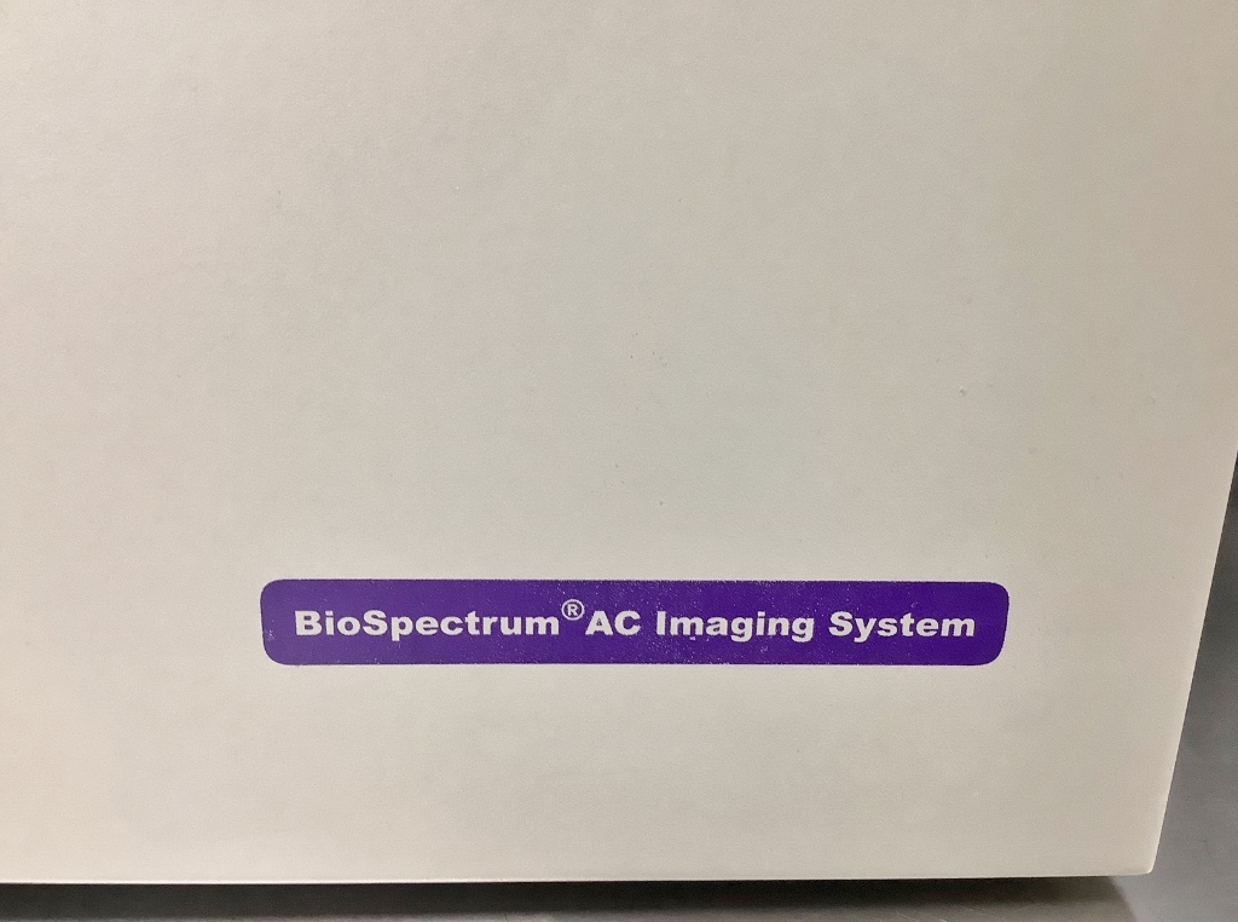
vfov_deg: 45.2
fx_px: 1106
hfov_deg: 58.5
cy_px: 461
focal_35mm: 31
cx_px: 619
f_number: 2.4
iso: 160
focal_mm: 3.3
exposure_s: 1/60
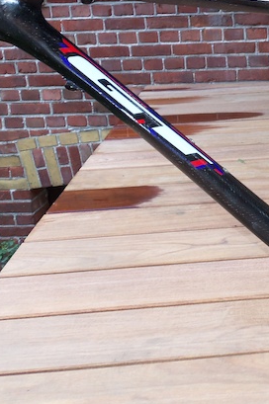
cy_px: 120
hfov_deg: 22.3
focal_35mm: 57
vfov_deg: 34.6
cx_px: 305
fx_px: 640
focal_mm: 5.1
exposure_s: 1/30
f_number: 3.3
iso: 100
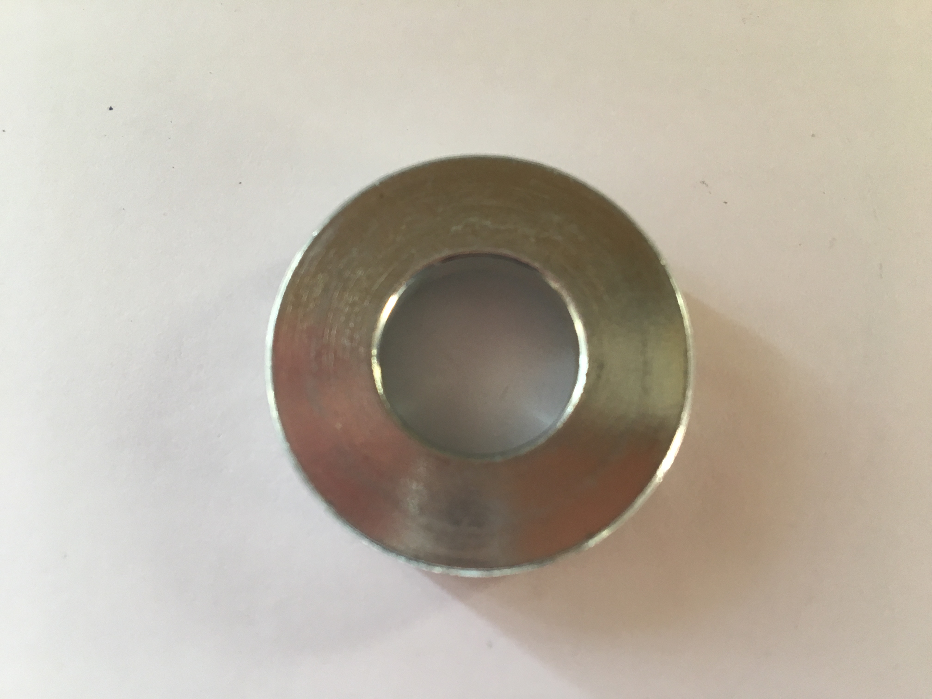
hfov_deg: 61.7
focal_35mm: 29
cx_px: 466
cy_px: 350
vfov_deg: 48.2
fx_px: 781
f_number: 2.2
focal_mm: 4.15
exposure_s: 1/33
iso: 40
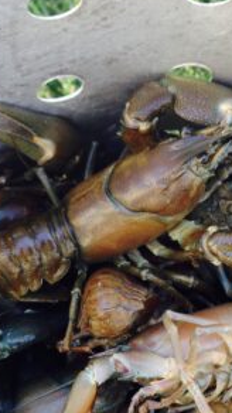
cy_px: 190
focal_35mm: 74
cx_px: 154
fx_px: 810
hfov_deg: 16.3
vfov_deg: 28.6
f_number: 2.4
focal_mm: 4.12
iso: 50
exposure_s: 1/40
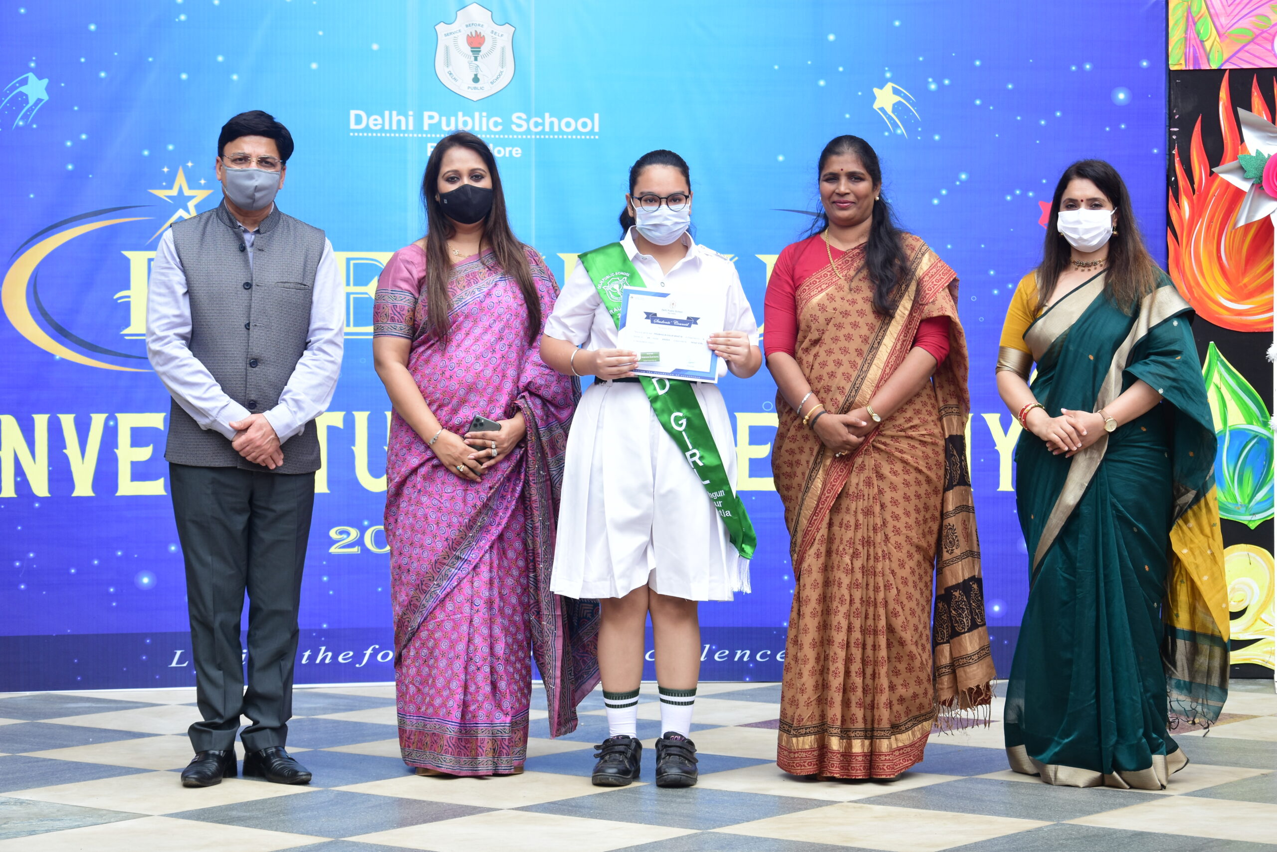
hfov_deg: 26.0
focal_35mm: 78
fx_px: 2767
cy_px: 426
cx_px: 638
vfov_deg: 17.5
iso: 320
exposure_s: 1/160
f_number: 5.6
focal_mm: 52
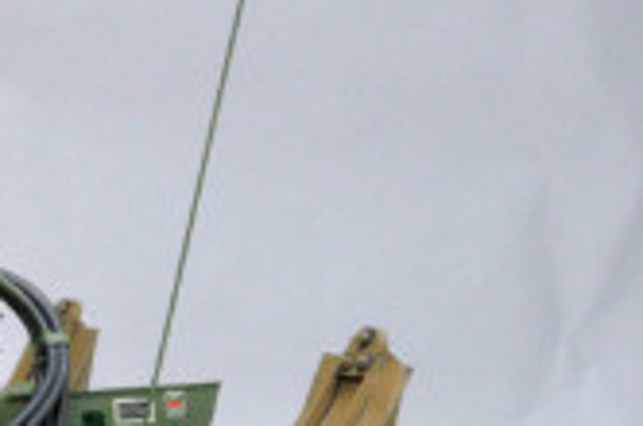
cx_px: -550
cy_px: 540
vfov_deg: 5.9
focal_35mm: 232
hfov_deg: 8.5
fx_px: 4136
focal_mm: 40
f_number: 32
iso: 1800
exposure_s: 1/30
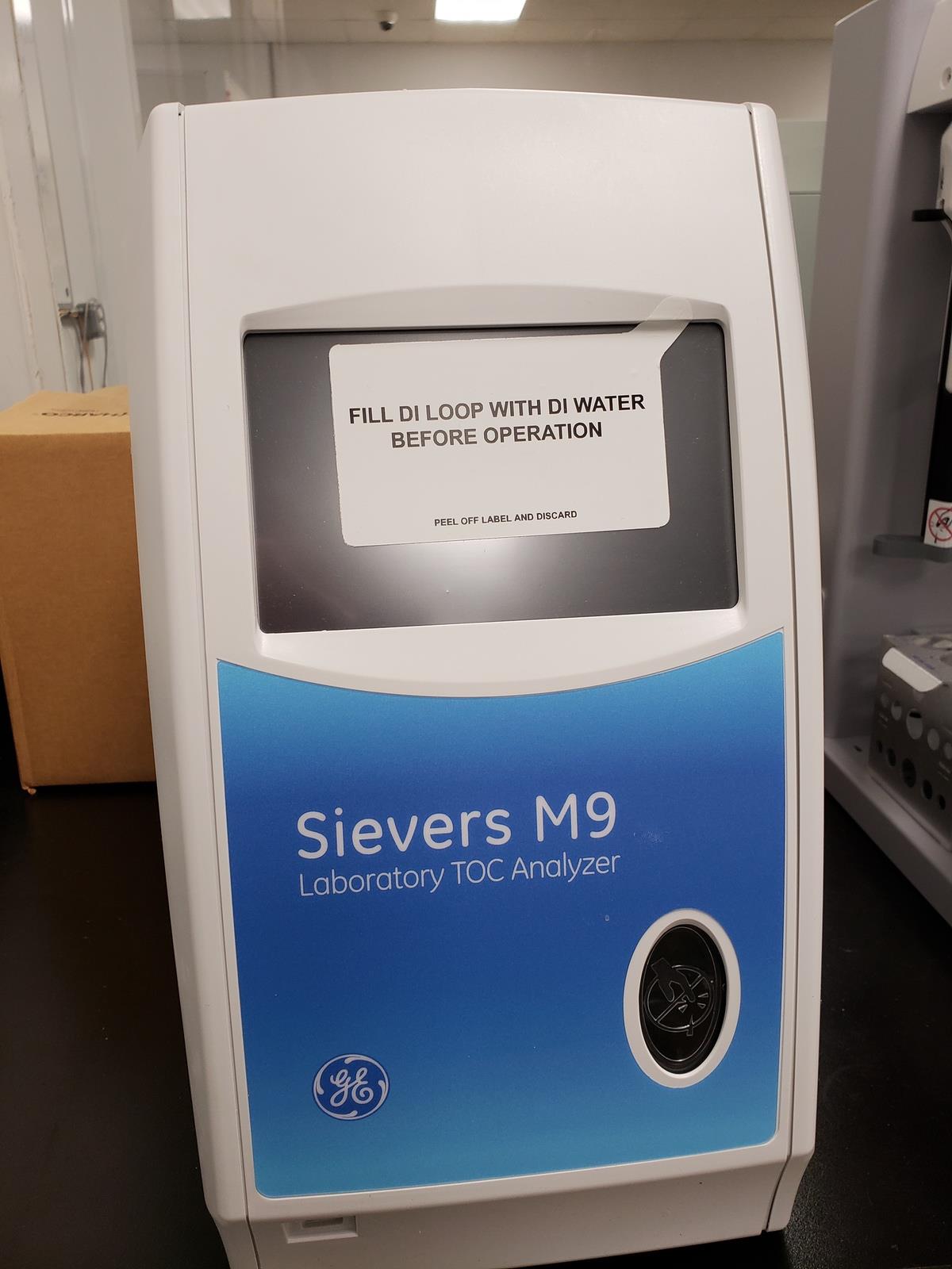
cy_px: 634
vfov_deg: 67.3
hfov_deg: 53.1
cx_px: 476
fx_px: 953
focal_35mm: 26
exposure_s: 1/60
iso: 125
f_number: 2.4
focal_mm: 4.3
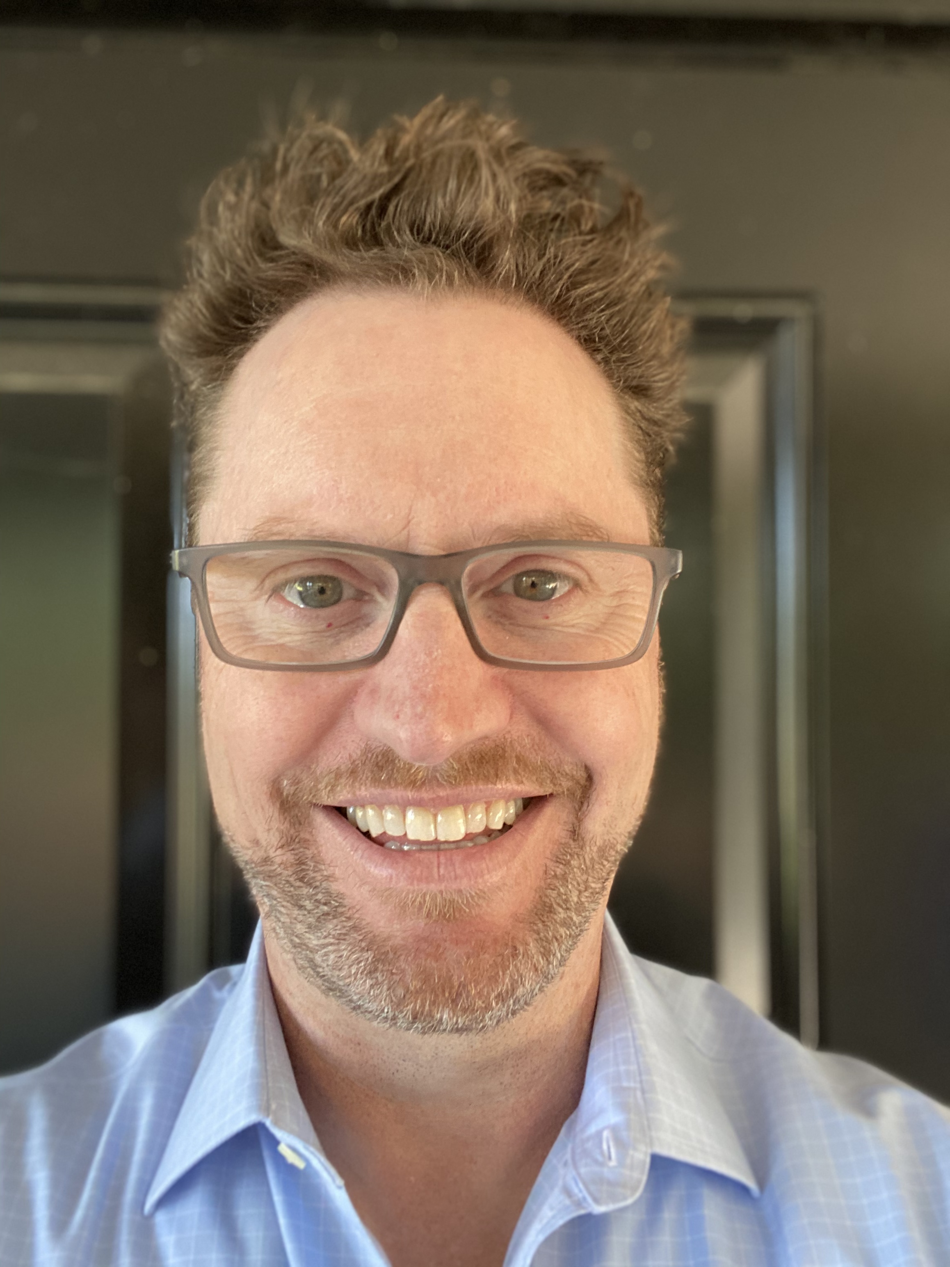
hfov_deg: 46.8
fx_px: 1098
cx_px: 475
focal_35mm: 30
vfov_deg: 60.0
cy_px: 634
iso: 160
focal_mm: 2.71
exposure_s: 1/60
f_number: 2.2
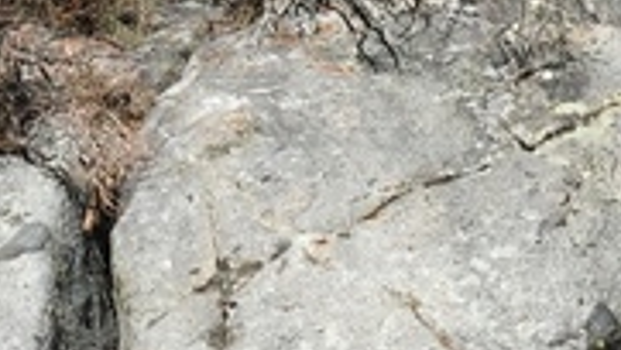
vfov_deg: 8.2
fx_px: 2306
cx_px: -31
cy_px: -360
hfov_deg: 15.0
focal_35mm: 140
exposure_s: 1/2639
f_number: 2.2
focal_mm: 4.15
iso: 32
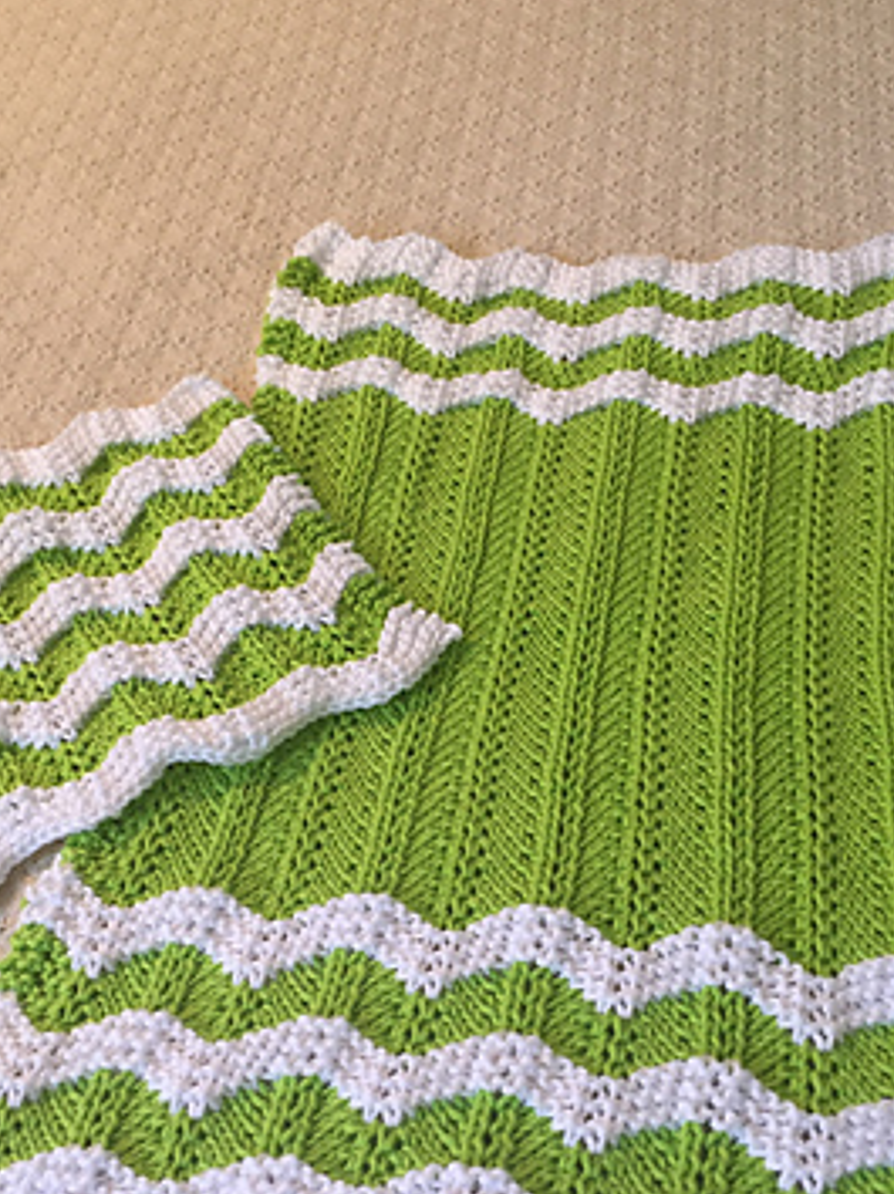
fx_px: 1414
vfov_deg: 45.1
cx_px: 417
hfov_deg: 35.1
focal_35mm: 41
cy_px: 796
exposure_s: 1/30
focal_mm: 4.15
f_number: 2.2
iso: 64
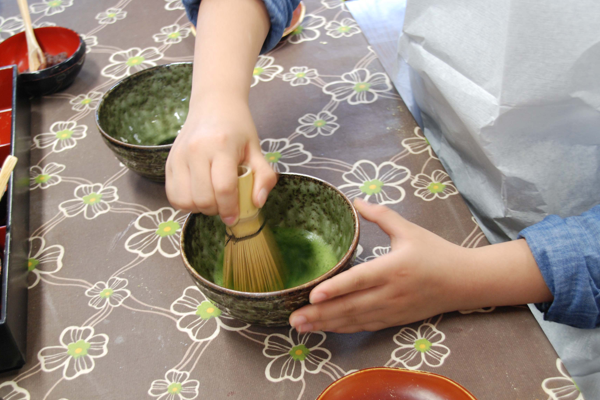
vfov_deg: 25.1
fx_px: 900
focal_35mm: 54
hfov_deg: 36.9
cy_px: 208
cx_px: 299
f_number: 4.2
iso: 400
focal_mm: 32
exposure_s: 1/20
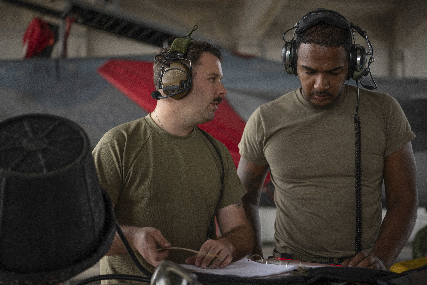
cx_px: 214
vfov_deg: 19.5
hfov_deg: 28.8
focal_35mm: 70
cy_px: 142
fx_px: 830
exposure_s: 1/1600
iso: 640
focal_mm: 70
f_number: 3.2
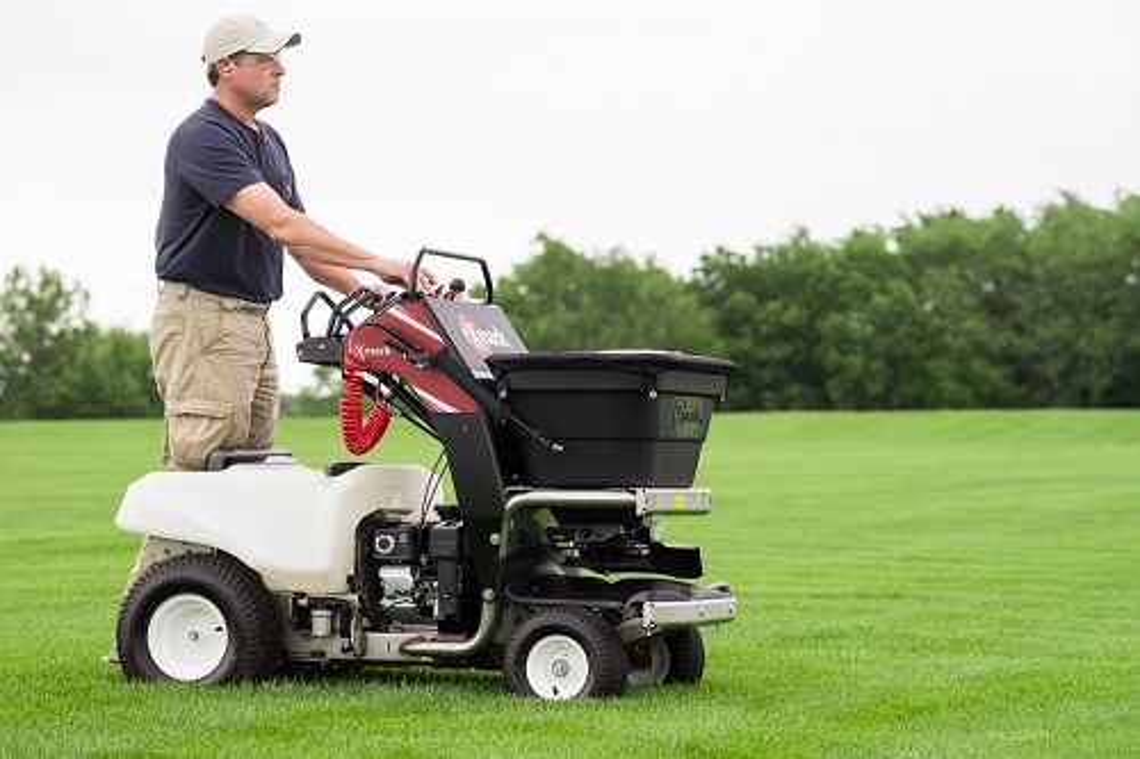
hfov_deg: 15.2
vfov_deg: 10.2
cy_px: 380
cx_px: 570
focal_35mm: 135
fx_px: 4273
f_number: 5
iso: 1600
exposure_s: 1/640
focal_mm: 135
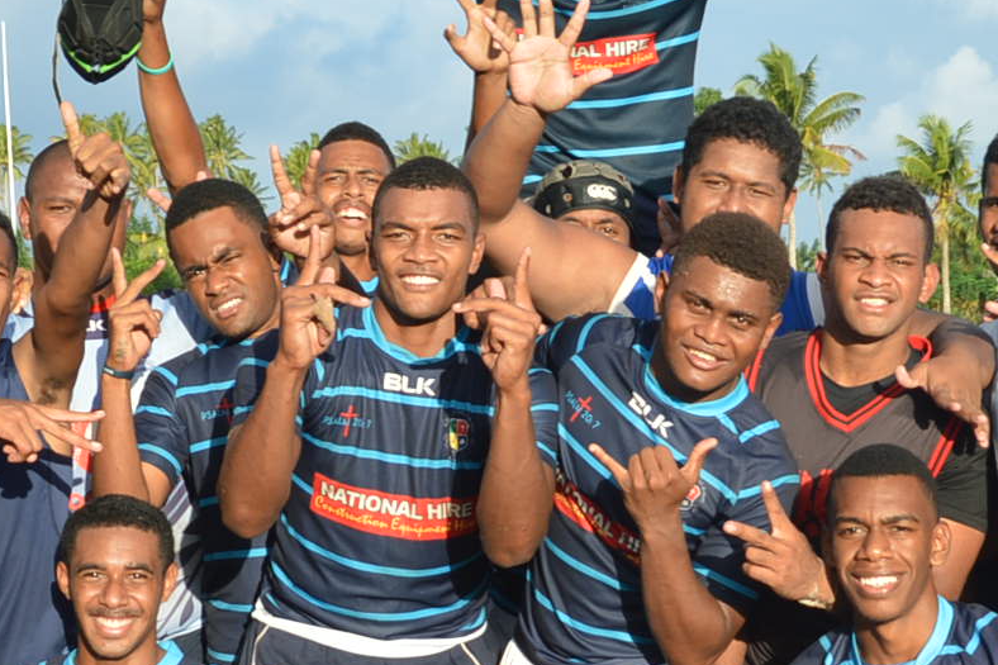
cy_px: 774
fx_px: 2855
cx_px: 552
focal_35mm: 103
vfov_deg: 13.0
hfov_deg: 19.8
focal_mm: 18
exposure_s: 1/160
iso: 100
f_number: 6.3
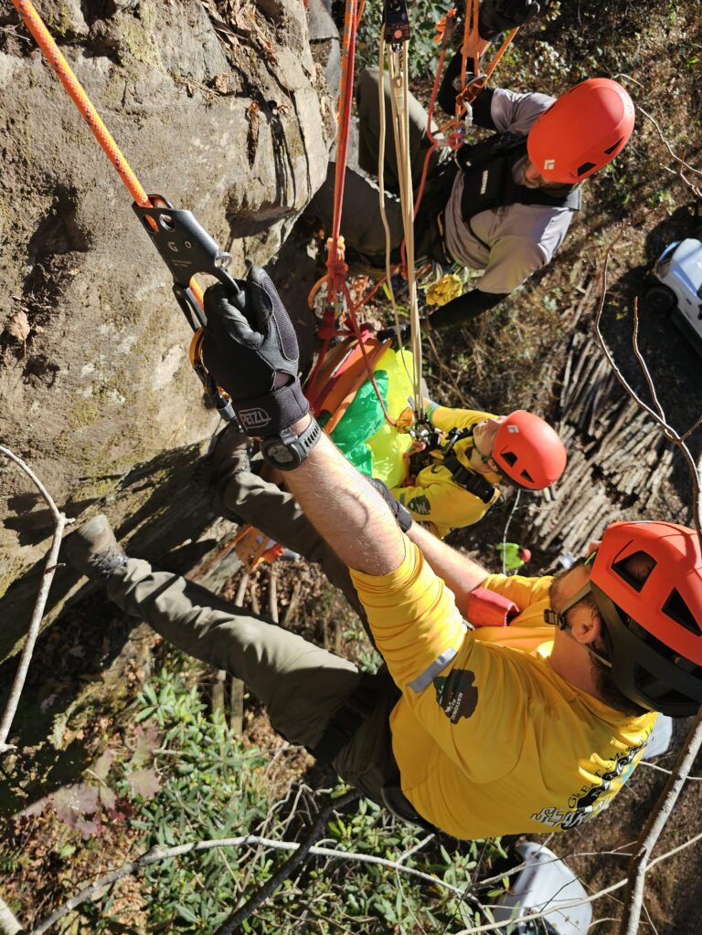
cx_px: 351
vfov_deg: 73.9
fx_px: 622
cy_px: 468
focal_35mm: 23
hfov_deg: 58.9
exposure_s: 1/393
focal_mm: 6.3
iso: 20
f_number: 1.7
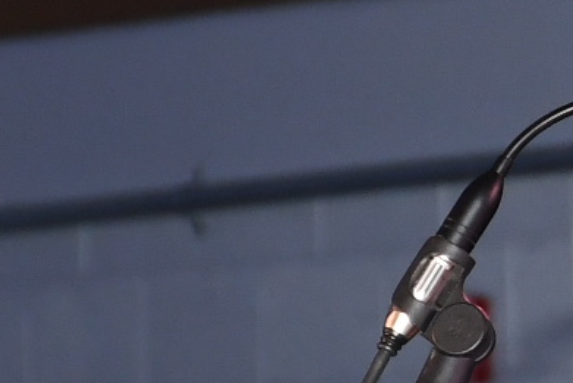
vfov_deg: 2.0
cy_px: 258
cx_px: 1568
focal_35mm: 705
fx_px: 11225
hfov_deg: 2.9
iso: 800
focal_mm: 66
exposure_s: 1/60
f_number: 7.1
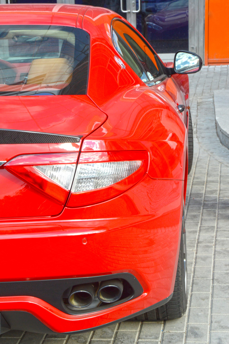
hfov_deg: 14.7
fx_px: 889
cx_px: 114
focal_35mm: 93
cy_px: 172
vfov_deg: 21.9
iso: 800
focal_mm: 62
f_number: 16
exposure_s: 1/125
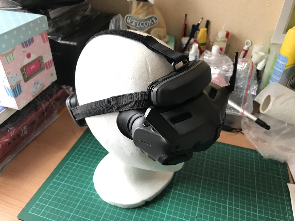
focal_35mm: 28
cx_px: 148
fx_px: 239
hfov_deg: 63.4
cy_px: 110
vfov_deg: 49.7
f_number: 1.8
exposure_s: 1/33
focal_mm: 3.99
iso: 40
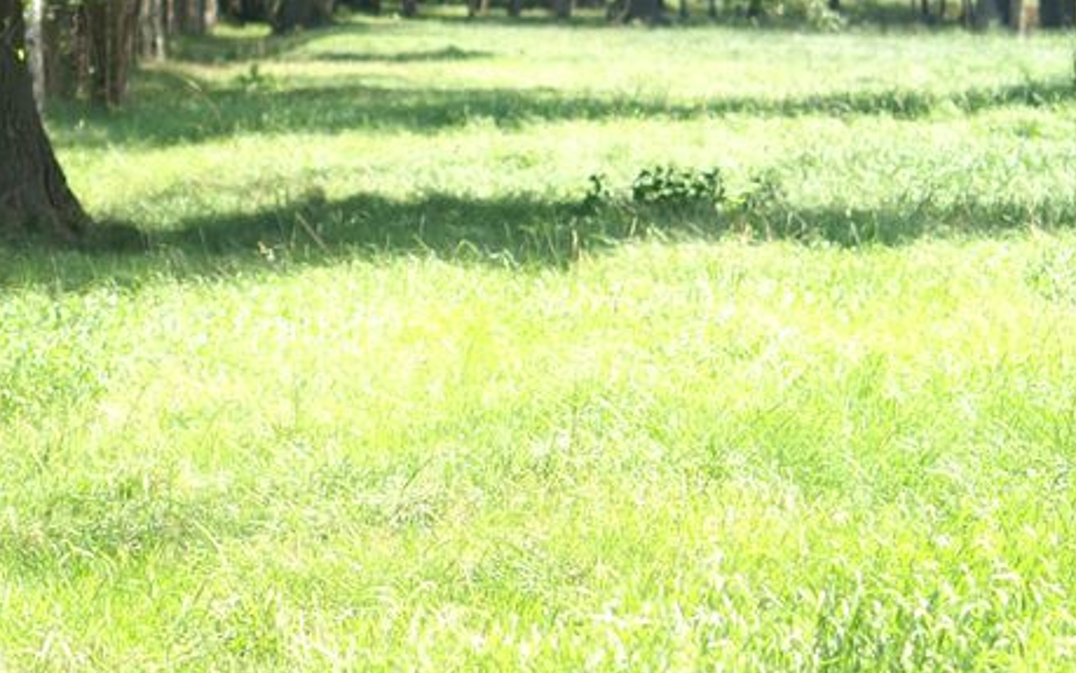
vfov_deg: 3.4
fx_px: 11233
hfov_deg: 5.5
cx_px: 183
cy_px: -111
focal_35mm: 383
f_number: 4.5
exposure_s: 1/250
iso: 100
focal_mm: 90
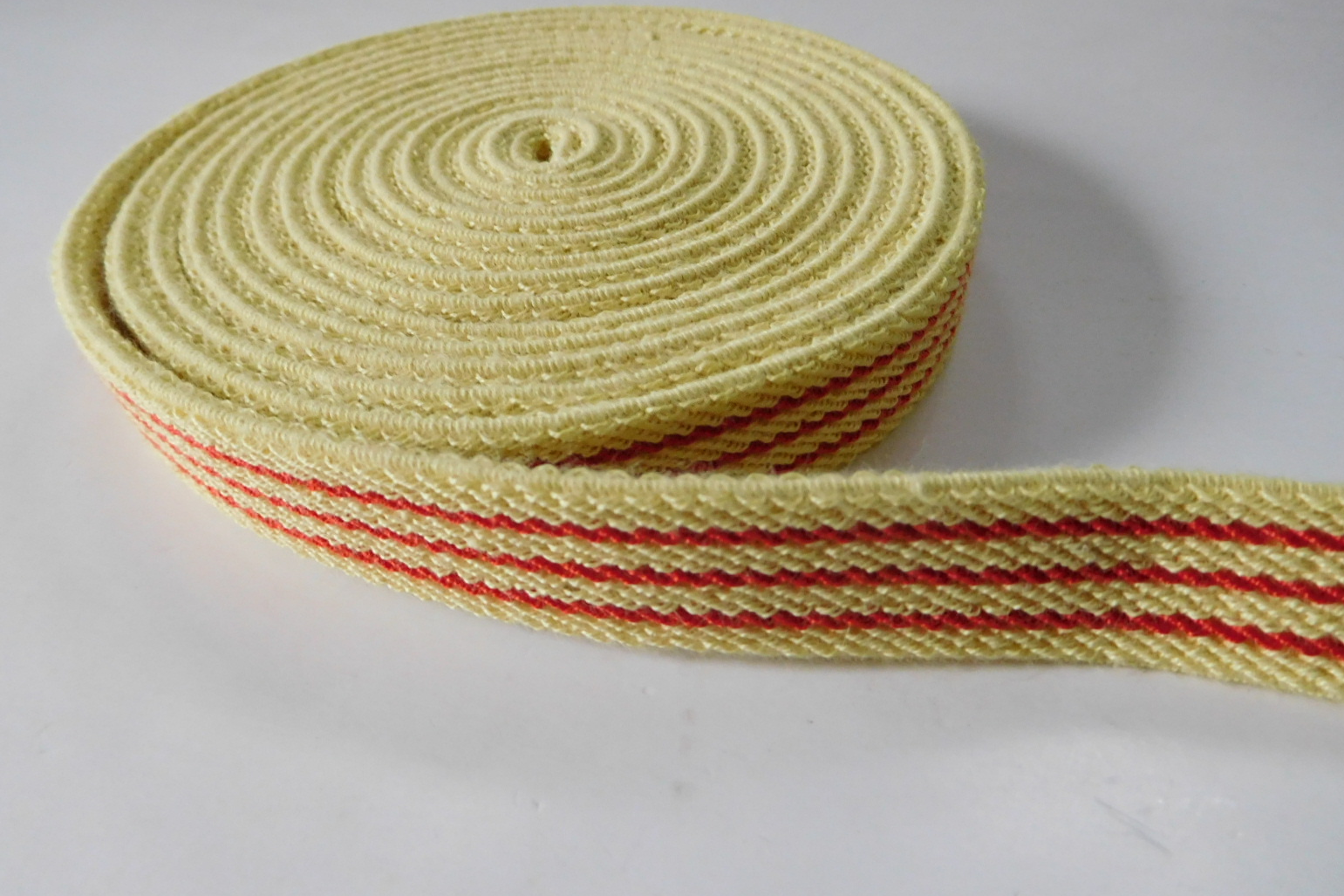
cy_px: 443
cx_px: 677
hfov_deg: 67.4
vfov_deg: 47.9
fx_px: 1008
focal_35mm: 27
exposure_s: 1/30
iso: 400
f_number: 3.4
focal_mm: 4.5
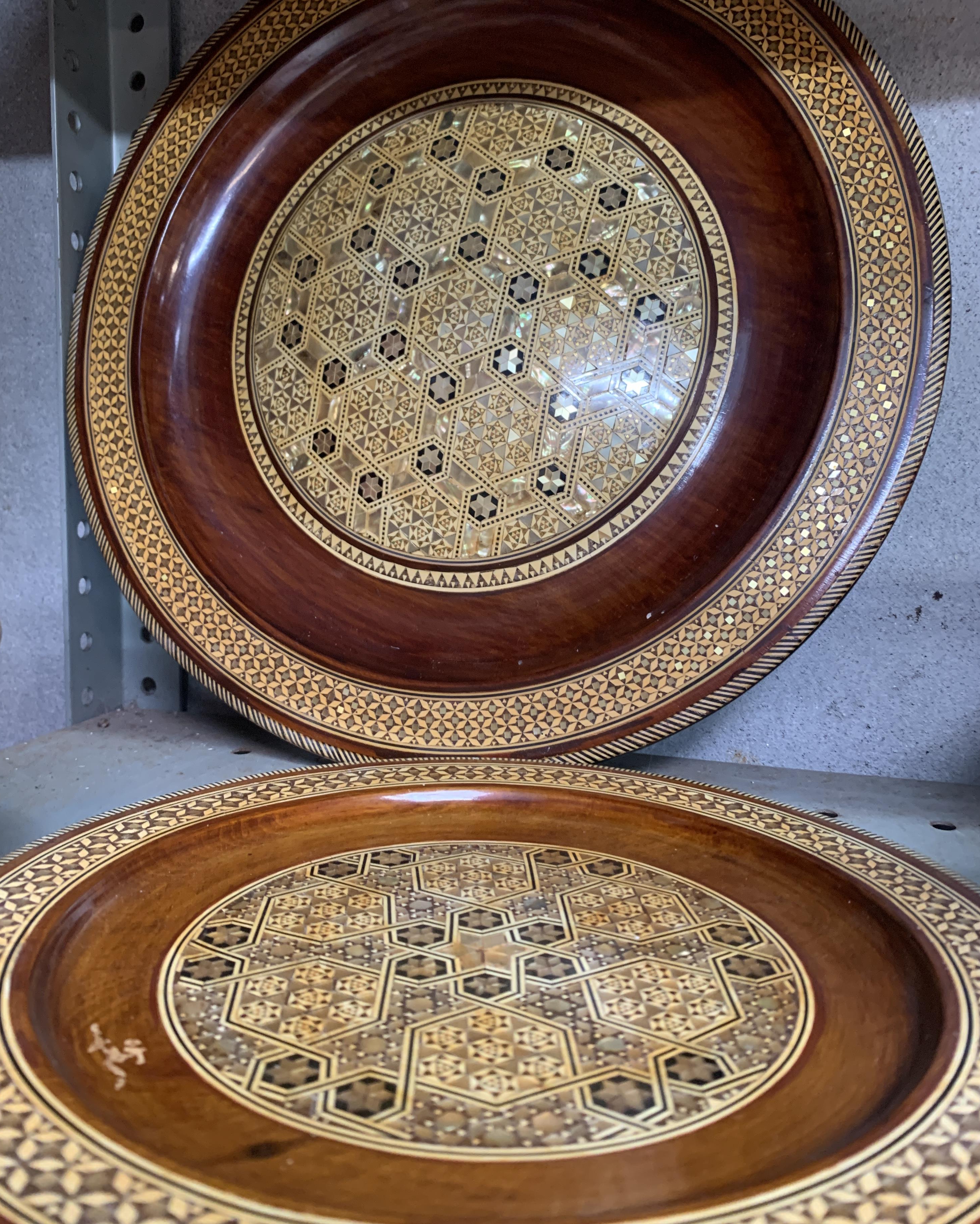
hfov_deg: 51.5
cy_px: 568
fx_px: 1015
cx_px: 494
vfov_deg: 62.1
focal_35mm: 28
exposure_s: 1/33
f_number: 1.8
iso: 250
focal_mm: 4.25
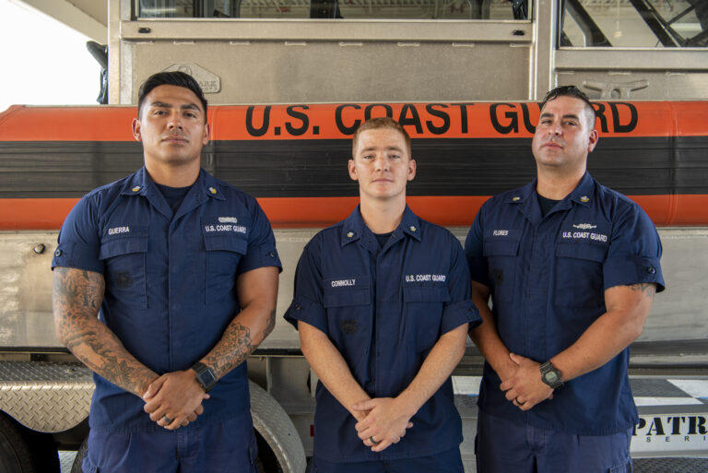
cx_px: 354
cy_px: 236
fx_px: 669
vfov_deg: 38.9
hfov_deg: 55.8
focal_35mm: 34
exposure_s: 1/100
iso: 400
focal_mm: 34
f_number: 5
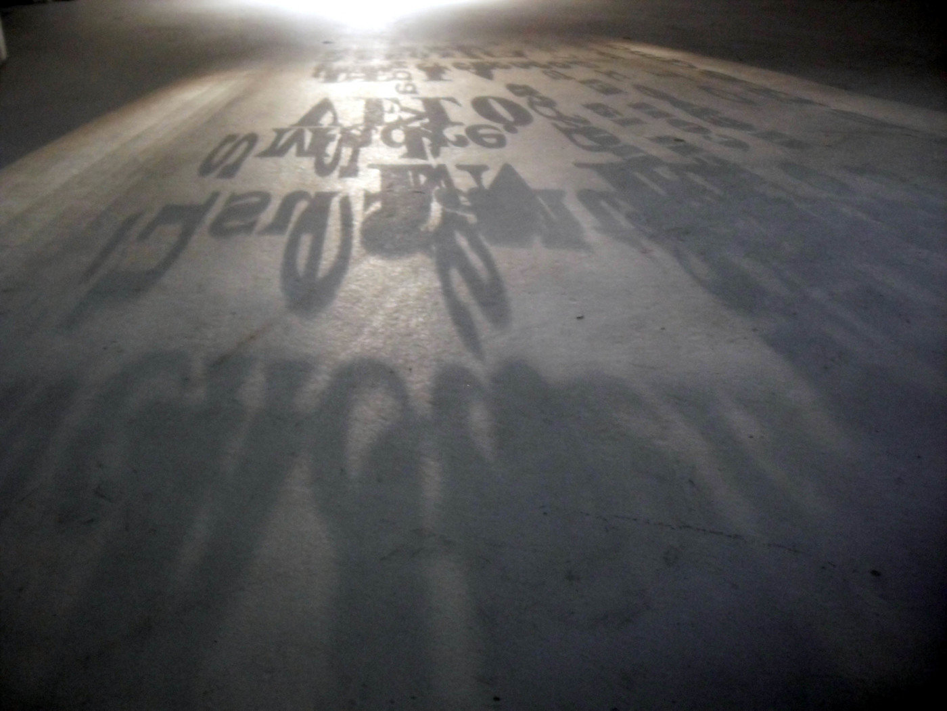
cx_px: 474
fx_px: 1012
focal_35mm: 37
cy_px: 356
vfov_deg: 38.7
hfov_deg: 50.1
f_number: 2.8
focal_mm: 6.3
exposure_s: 1/20
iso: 400
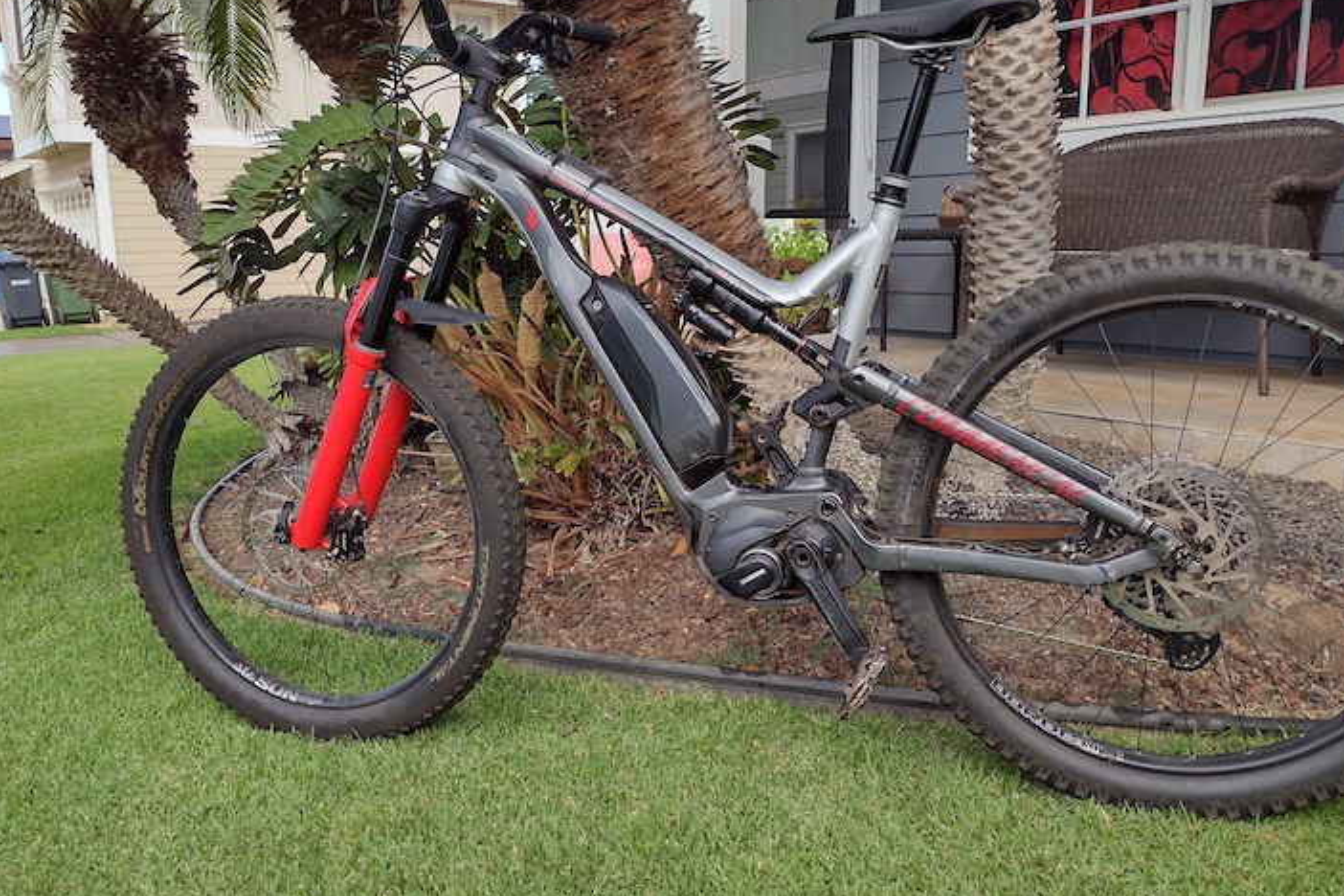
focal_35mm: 32
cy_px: 438
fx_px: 1195
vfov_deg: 41.1
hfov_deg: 58.7
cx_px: 636
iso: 100
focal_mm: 4.71
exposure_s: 1/502
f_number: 1.7
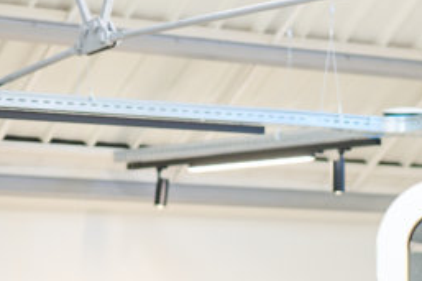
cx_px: 473
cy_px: 449
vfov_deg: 7.3
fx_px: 2167
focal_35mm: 185
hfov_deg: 11.0
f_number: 1.4
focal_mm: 50
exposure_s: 1/125
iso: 160
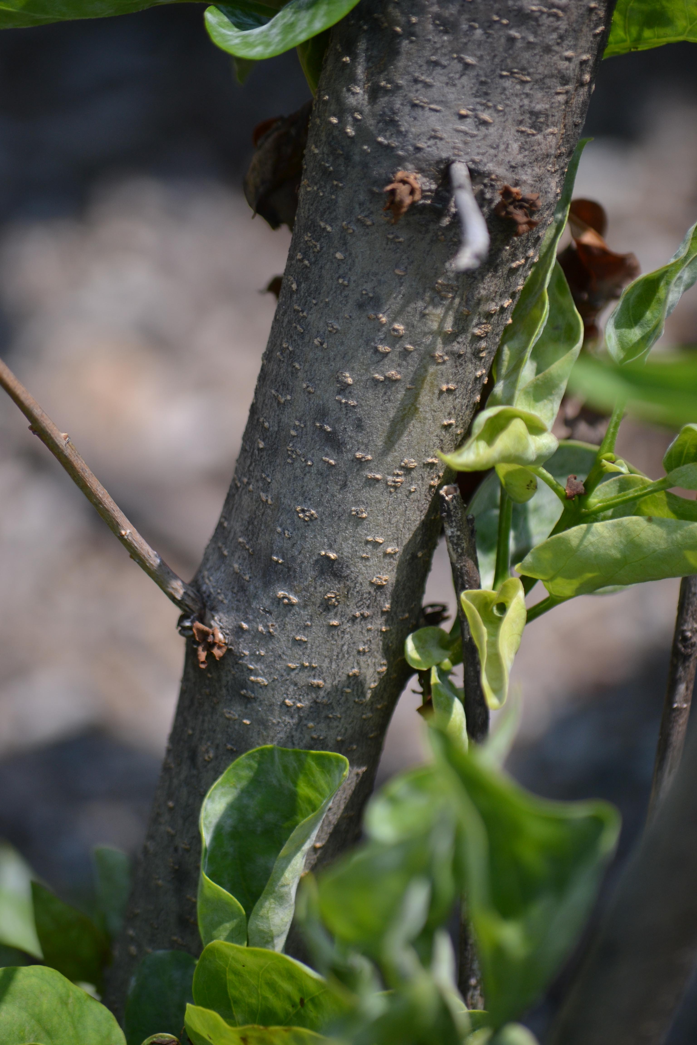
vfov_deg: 6.9
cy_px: 522
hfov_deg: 4.6
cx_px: 348
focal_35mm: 300
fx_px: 8712
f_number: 5.6
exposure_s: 1/500
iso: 220
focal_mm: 200
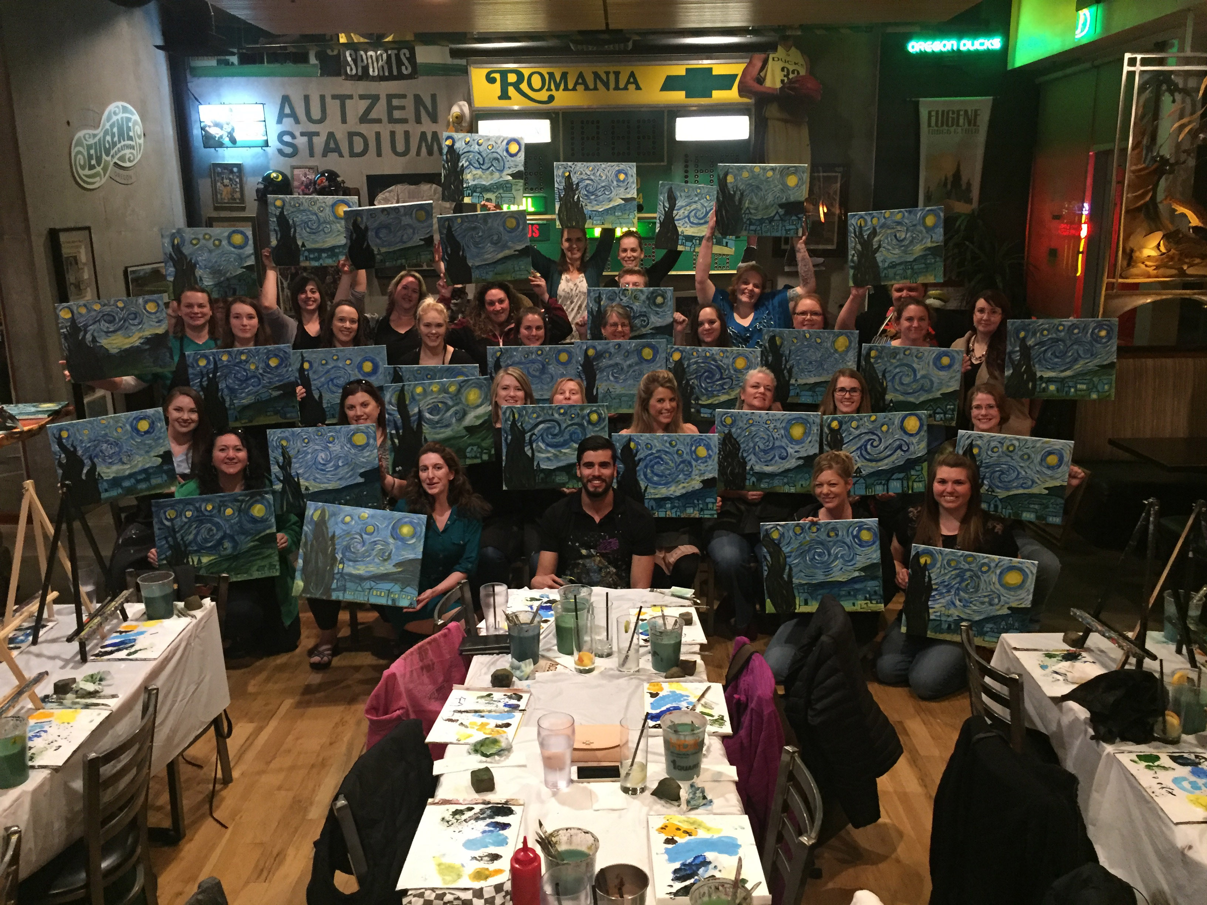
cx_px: 604
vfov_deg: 48.2
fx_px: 1011
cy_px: 452
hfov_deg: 61.7
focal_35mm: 29
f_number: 2.2
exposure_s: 1/15
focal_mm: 4.15
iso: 250
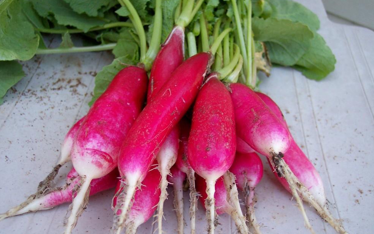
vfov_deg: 31.3
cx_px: 190
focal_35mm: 41
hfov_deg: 48.2
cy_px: 122
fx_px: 418
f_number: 2.8
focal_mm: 8
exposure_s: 1/125
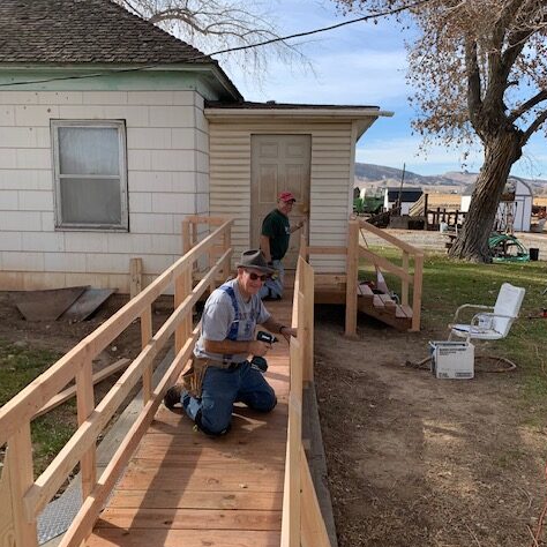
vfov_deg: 52.5
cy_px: 294
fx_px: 554
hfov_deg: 52.5
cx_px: 276
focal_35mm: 31
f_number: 1.8
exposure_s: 1/981
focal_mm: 4.25
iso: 25
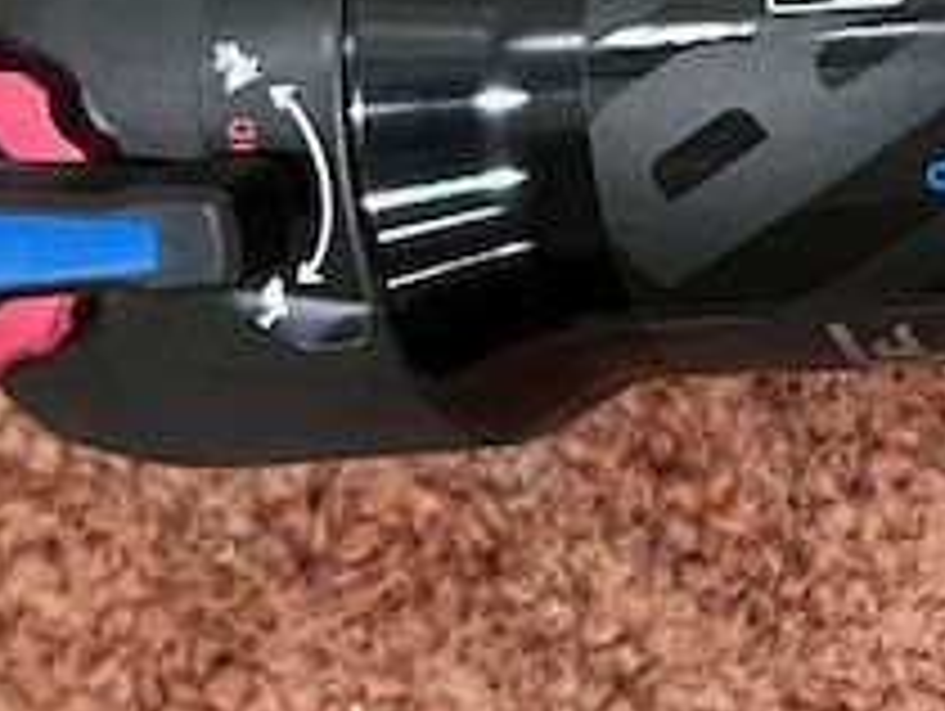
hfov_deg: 18.1
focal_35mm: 99
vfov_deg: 14.6
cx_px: 1314
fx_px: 2706
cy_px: -54
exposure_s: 1/30
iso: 500
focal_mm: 5.7
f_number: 1.5
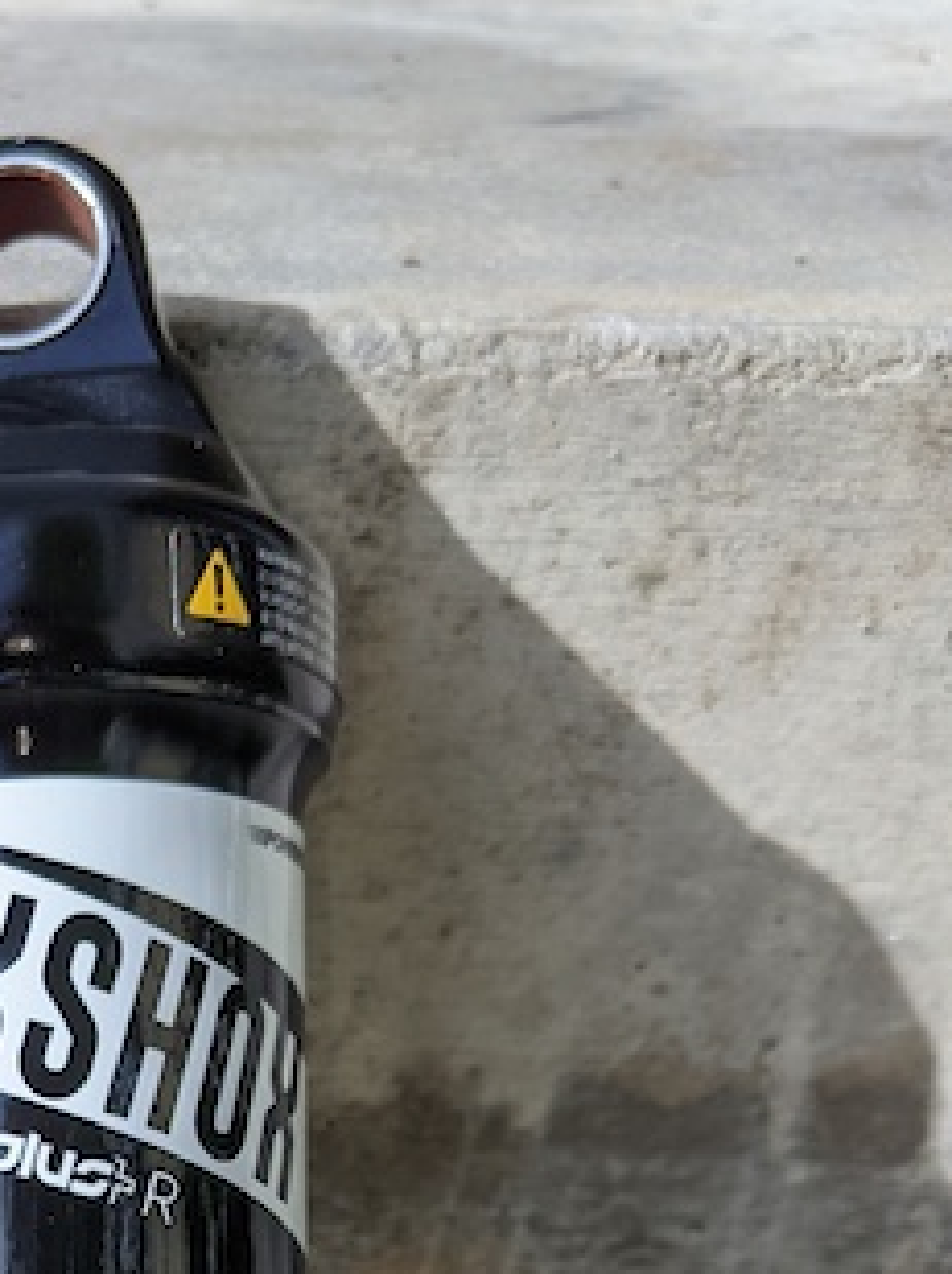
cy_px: 1567
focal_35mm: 70
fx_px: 2572
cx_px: 8
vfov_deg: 24.8
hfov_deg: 20.3
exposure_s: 1/978
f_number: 1.8
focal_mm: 4.44
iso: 51
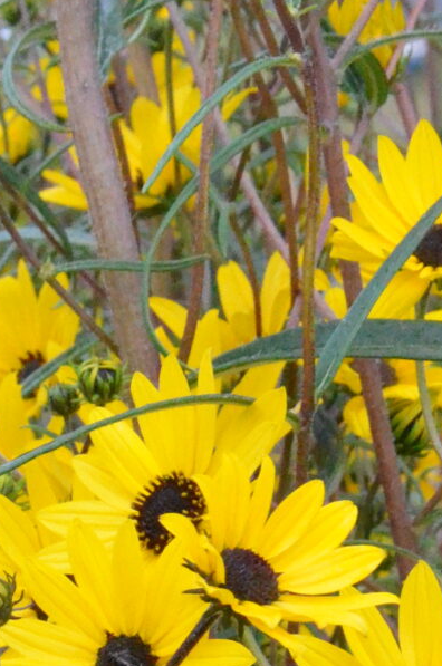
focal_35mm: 180
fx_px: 3326
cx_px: -247
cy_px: 877
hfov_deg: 7.5
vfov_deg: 11.1
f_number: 11
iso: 6400
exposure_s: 1/500
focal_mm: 28
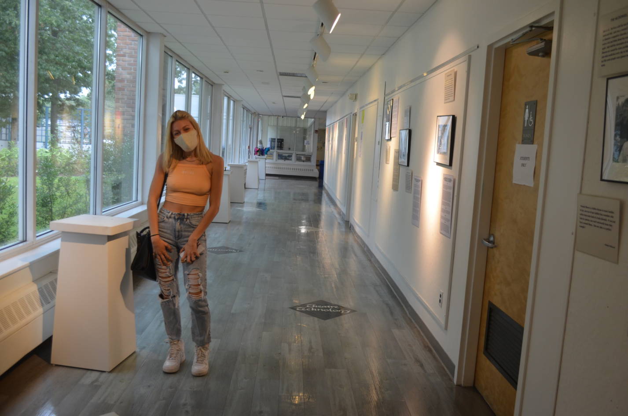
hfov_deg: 57.3
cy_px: 208
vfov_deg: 39.8
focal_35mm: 33
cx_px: 314
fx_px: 574
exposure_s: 1/60
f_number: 4
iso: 450
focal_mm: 22
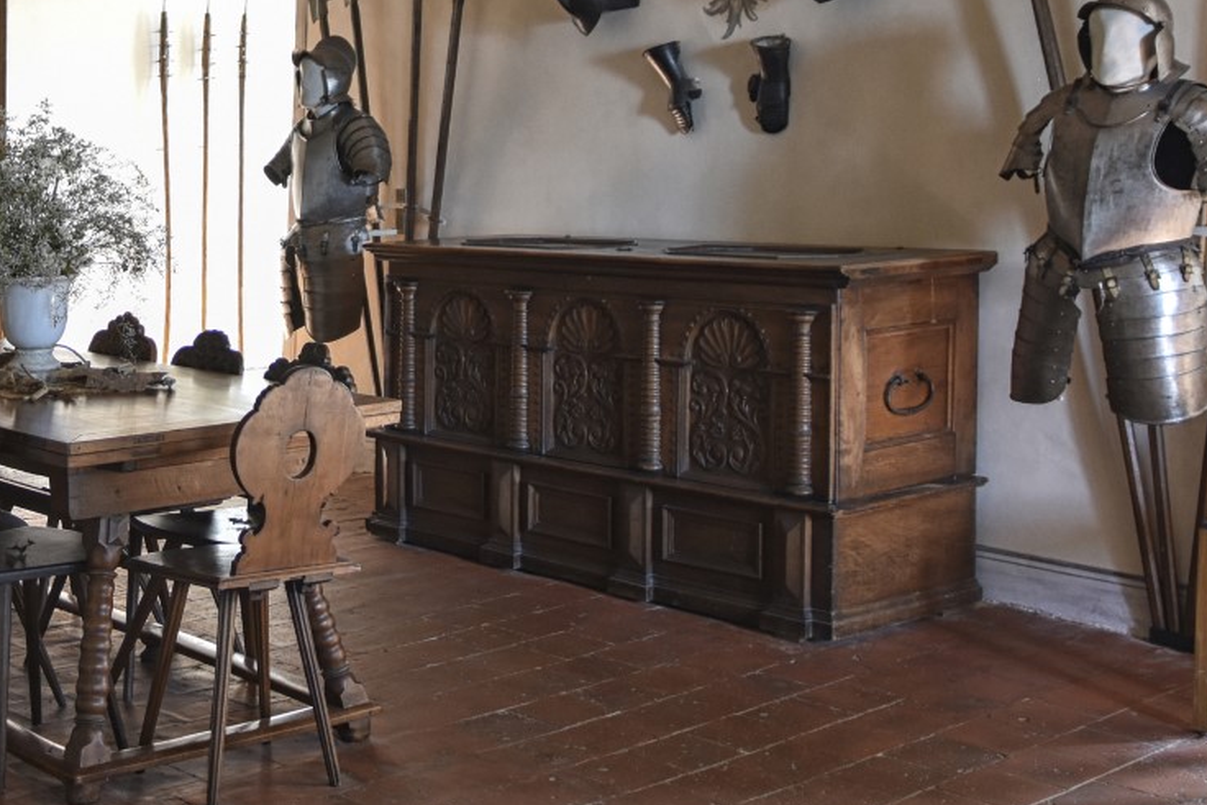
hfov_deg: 33.9
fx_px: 1881
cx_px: 146
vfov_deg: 23.3
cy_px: 31
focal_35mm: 56
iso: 500
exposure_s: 1/25
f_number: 2.8
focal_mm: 17
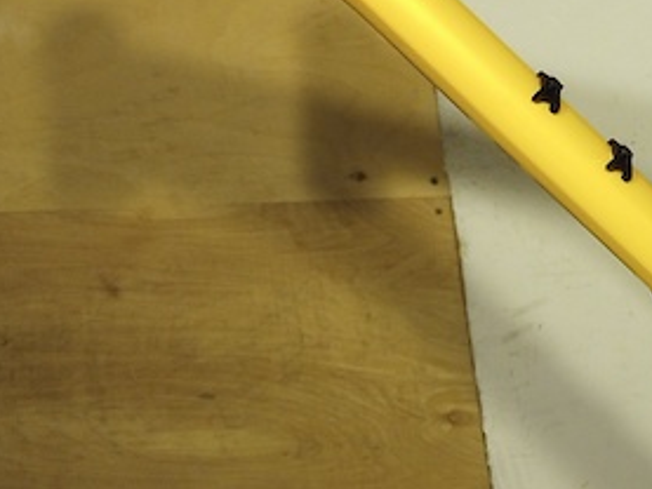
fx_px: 1526
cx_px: 890
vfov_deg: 18.0
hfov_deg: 21.4
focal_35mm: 81
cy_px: 73
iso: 1875
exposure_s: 1/24
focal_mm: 4.27
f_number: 1.8
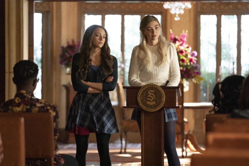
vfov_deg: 9.4
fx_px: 1010
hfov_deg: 14.1
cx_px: 124
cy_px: 83
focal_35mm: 146
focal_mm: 146
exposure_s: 1/125
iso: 5000
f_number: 2.8
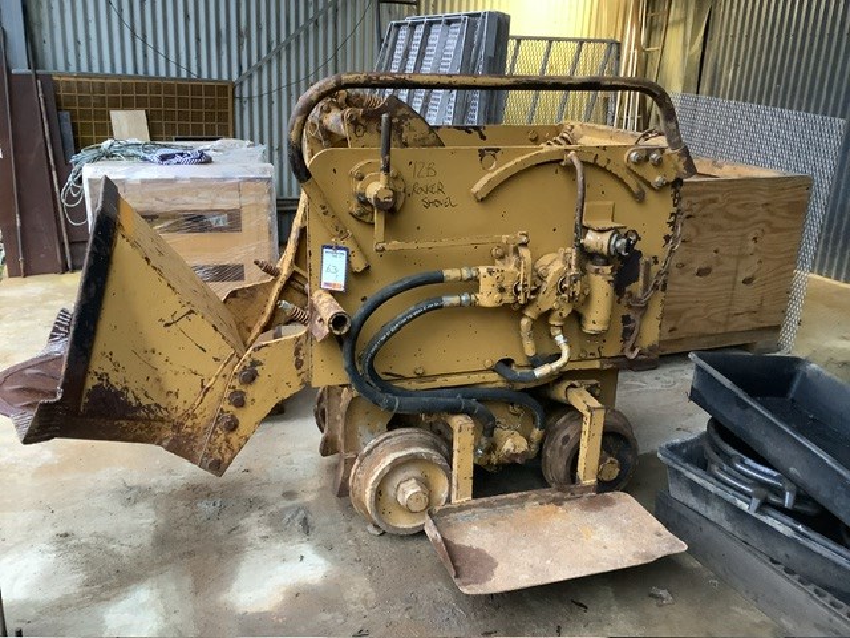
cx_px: 425
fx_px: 761
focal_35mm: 31
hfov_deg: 58.4
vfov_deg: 45.4
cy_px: 319
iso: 320
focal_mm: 3.3
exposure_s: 1/30
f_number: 2.4
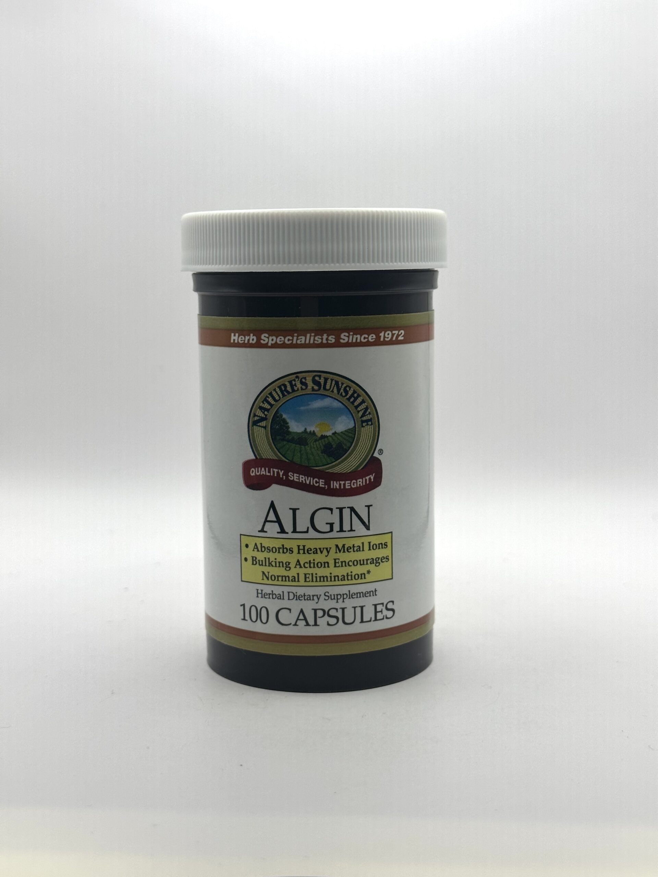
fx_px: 1217
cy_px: 438
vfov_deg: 39.7
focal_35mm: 48
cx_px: 329
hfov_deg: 30.3
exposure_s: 1/414
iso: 64
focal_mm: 6.86
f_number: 1.78
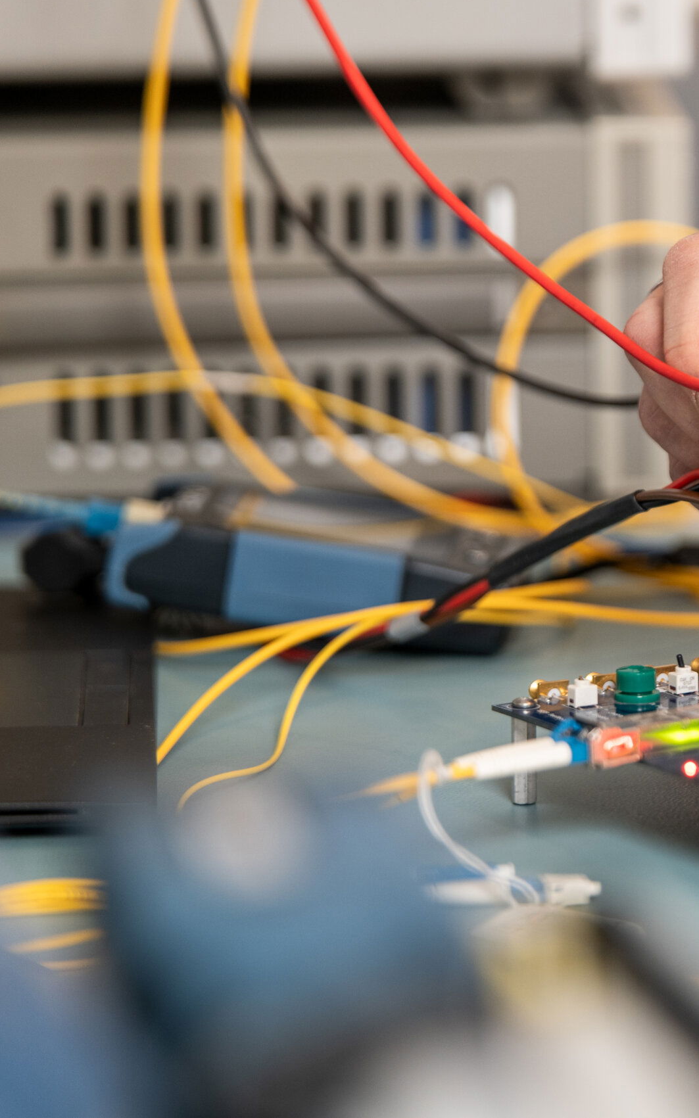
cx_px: 800
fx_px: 4816
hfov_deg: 8.2
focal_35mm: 158
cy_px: 558
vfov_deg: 13.2
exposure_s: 1/250
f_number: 2.8
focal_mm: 103
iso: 640
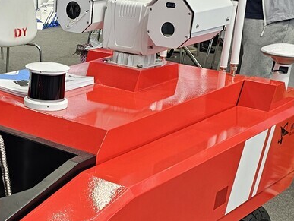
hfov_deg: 24.4
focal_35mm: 76
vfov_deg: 19.4
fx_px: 646
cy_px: 143
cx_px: -4
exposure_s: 1/100
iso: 50
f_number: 1.7
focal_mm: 6.3
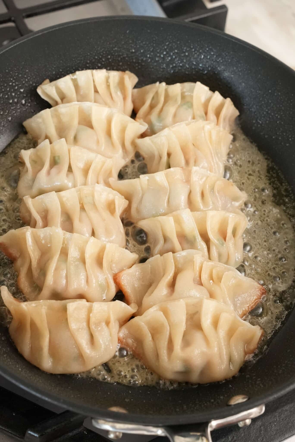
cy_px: 221
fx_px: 652
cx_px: 148
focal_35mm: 53
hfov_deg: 25.5
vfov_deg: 37.4
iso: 16000
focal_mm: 53.1
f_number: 9
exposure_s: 1/200
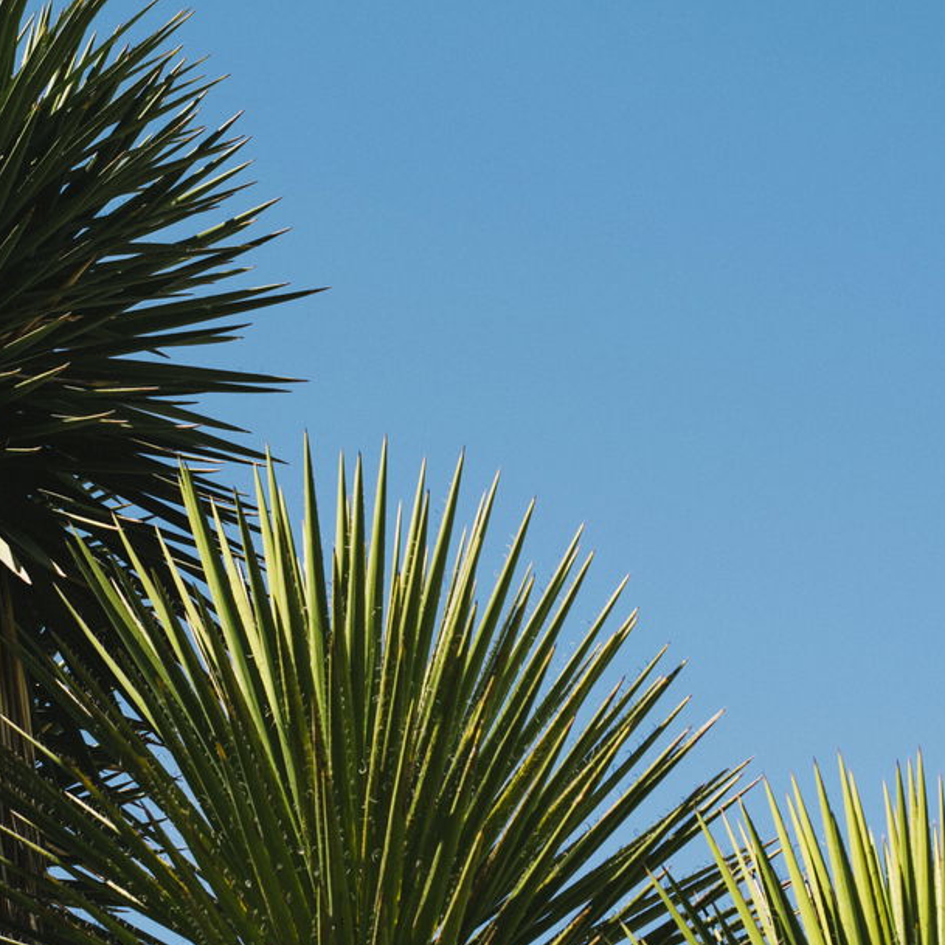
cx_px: 274
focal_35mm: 102
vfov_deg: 17.0
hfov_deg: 17.0
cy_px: 283
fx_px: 3150
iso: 200
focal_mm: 50
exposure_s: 1/1000
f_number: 4.5
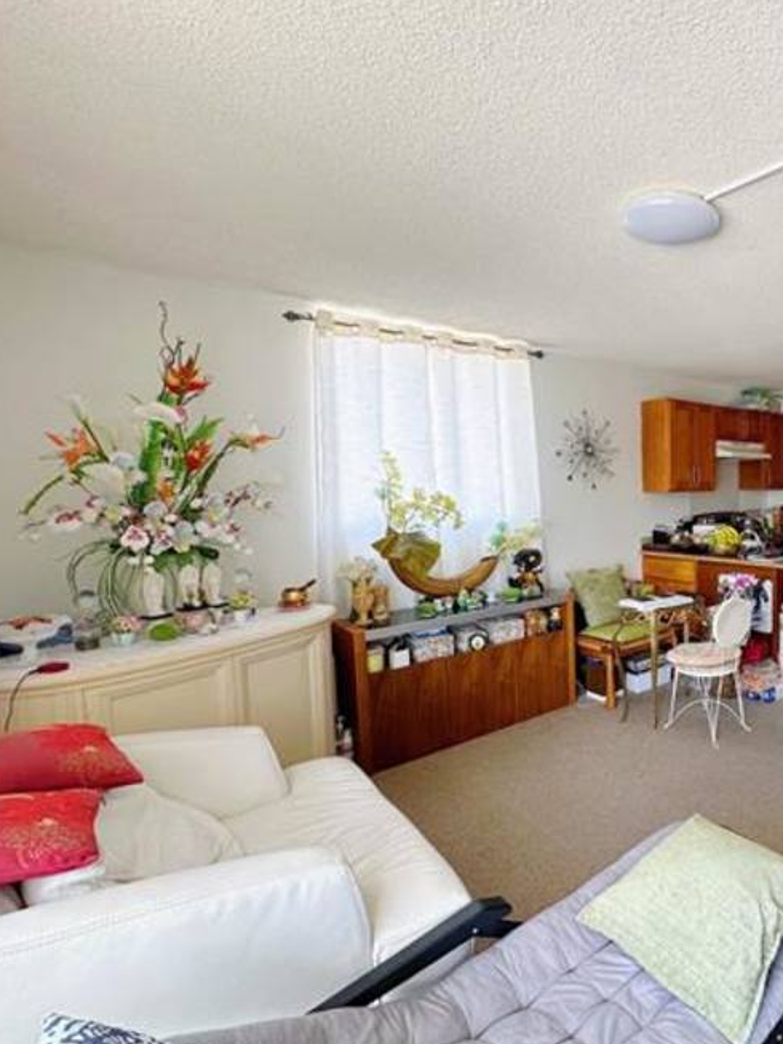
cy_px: 524
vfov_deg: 84.7
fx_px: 573
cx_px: 686
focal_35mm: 19
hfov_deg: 59.7
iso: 80
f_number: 2.2
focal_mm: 2.22
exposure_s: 1/99
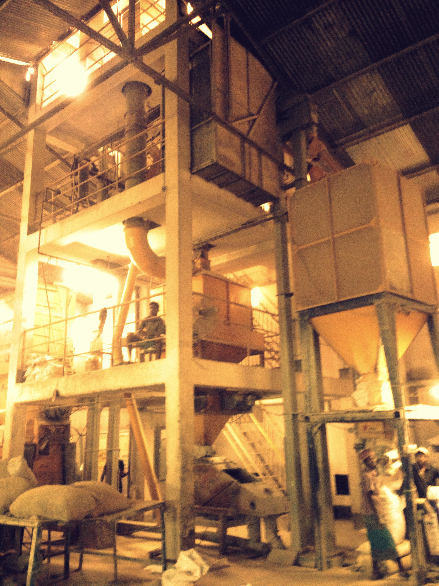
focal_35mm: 33
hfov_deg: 42.9
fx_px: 558
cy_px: 293
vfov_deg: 55.4
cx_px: 220
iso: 400
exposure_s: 1/15
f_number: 2.4
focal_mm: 4.13
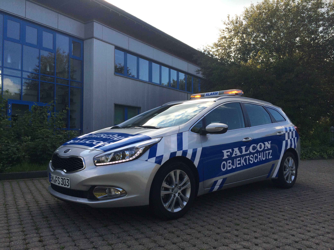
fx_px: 289
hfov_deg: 60.0
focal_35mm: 30
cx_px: 167
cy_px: 125
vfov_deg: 46.8
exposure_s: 1/892
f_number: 2.2
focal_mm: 4.12
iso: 32
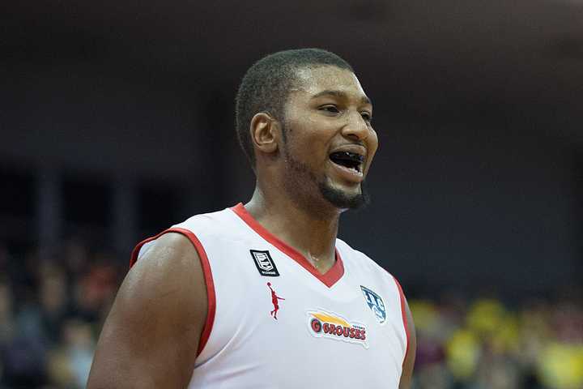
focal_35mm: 155
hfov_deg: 13.2
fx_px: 2510
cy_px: 194
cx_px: 292
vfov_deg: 8.9
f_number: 2.8
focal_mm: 155
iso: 4000
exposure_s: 1/400
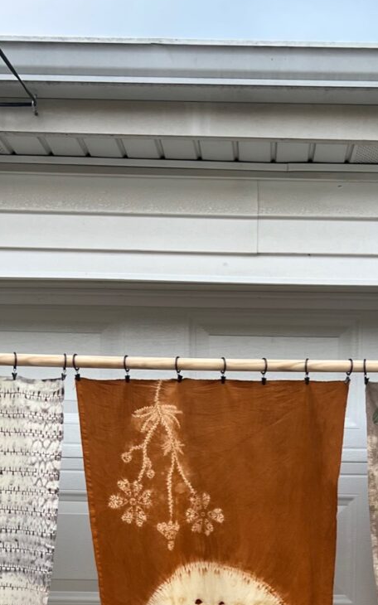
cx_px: 264
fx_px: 956
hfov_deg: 22.2
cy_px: 624
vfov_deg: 32.0
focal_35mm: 58
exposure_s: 1/121
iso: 80
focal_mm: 5.7
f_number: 1.5
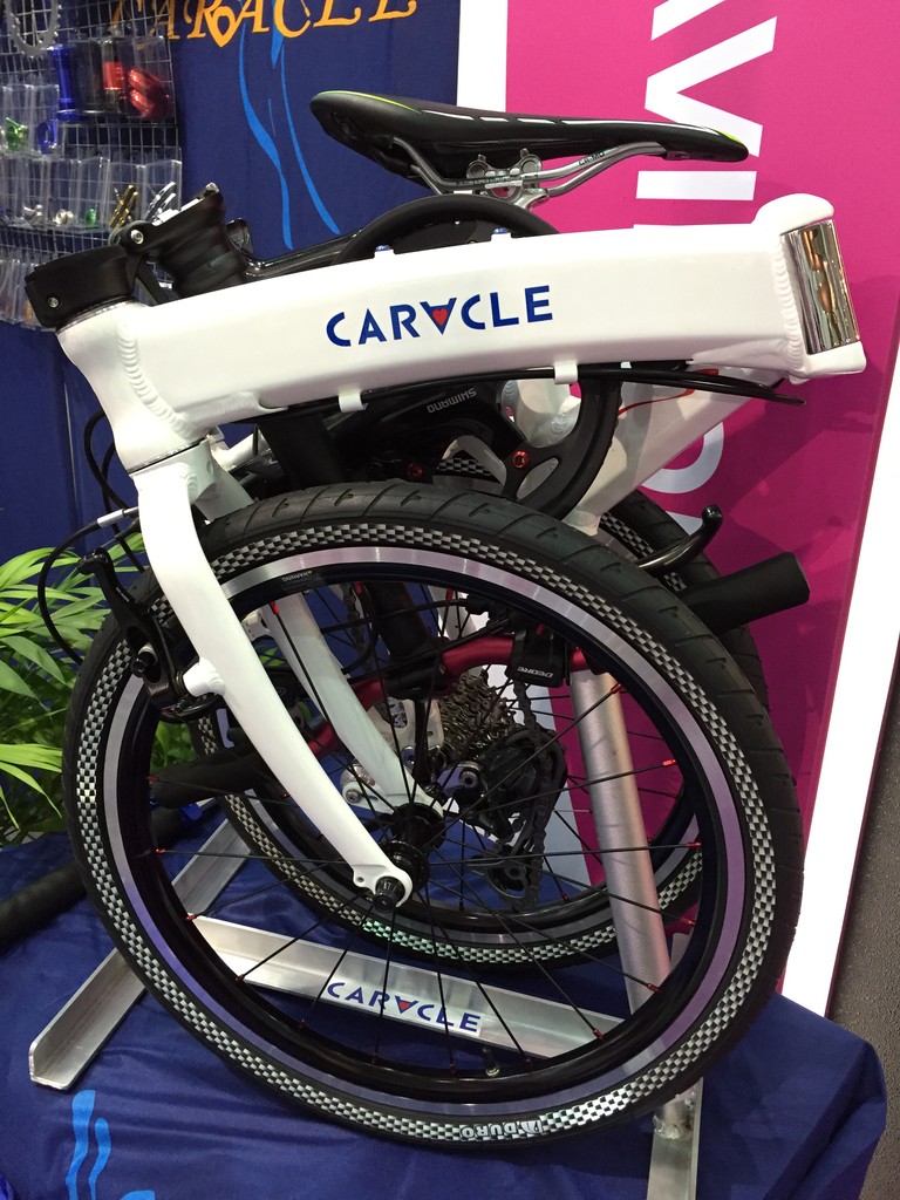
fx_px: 1005
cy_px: 600
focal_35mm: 29
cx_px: 450
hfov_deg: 48.2
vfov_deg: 61.7
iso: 160
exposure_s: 1/30
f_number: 2.2
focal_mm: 4.15
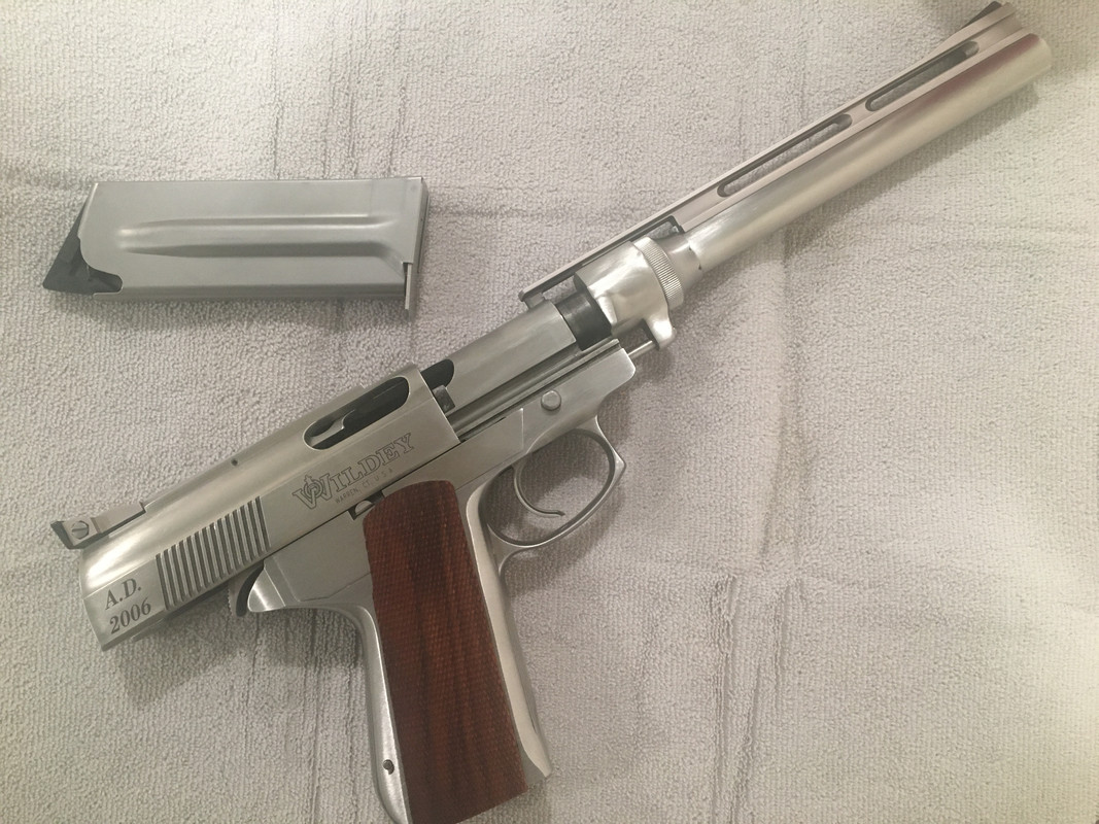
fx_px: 921
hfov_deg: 61.7
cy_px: 412
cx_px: 550
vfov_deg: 48.2
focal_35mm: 29
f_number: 2.2
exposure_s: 1/30
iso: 160
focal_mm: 4.15
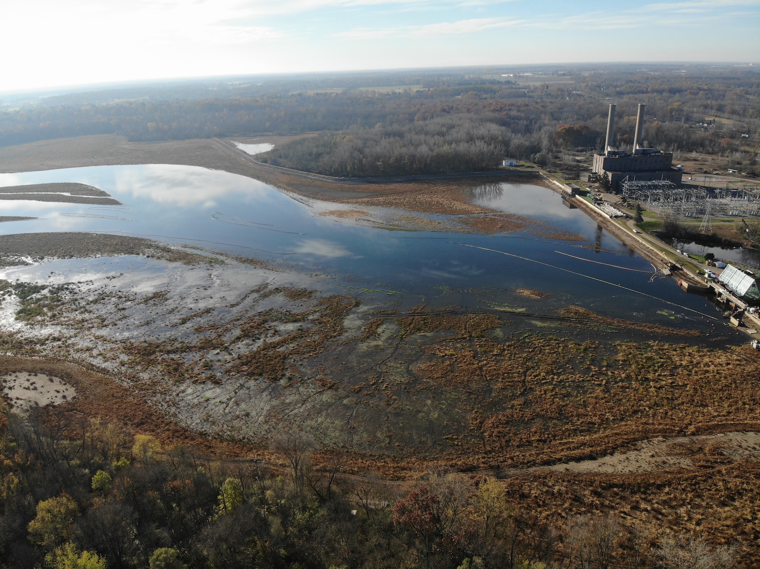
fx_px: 527
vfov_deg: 56.8
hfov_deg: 71.6
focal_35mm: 24
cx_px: 380
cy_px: 284
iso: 107
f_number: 2.8
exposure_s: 1/929
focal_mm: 4.5
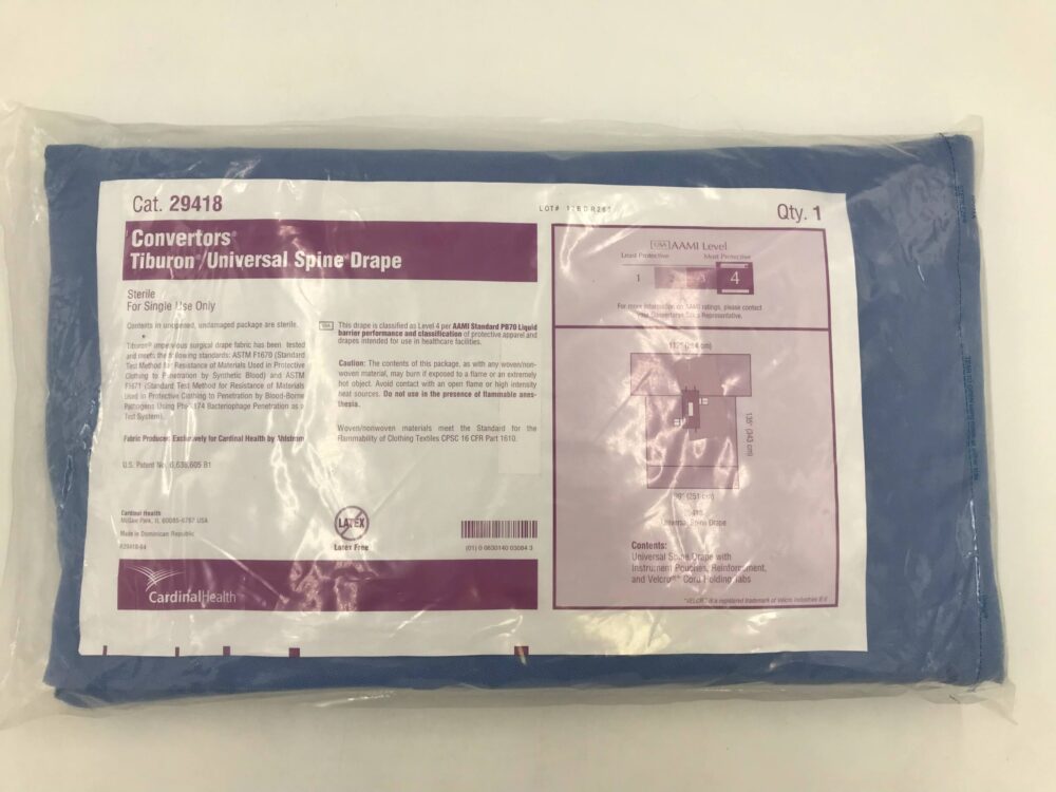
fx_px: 854
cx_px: 528
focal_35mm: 28
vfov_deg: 49.7
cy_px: 396
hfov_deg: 63.4
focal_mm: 3.99
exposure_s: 1/120
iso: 25
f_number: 1.8
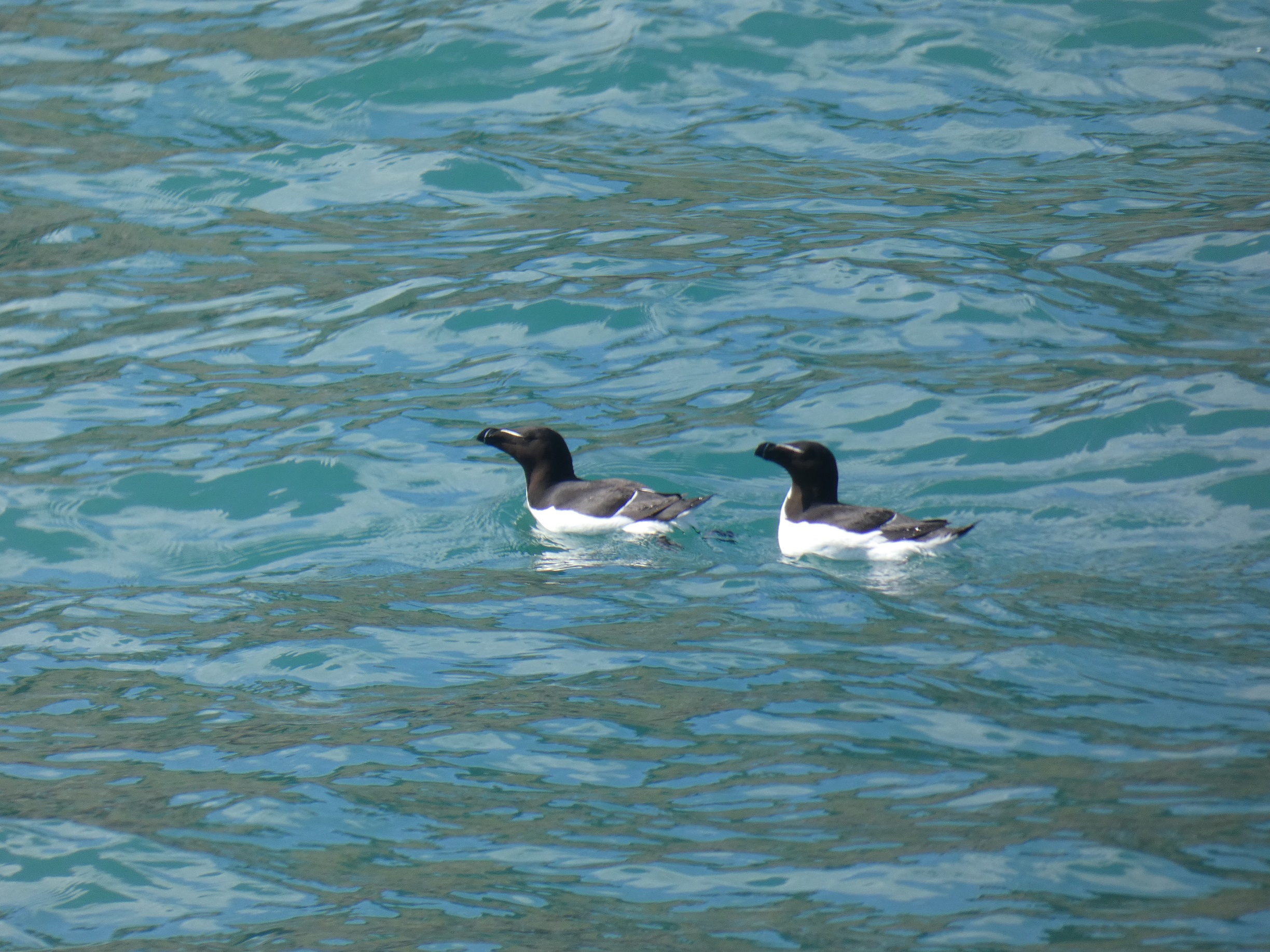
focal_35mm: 1200
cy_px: 476
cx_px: 635
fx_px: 44026
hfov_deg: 1.7
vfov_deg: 1.2
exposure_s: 1/250
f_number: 5.9
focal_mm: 215
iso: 80
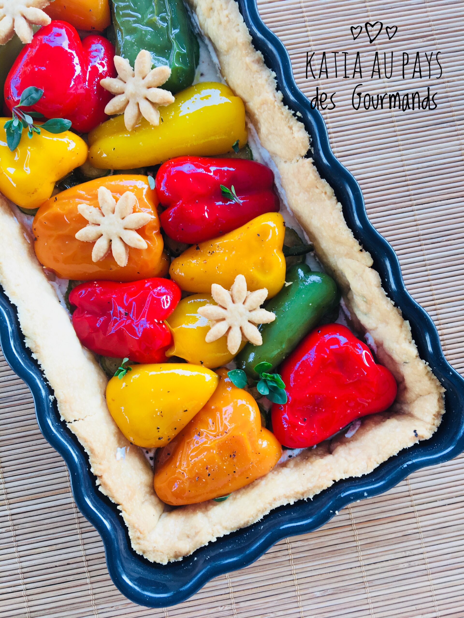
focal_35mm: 29
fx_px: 518
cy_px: 309
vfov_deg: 61.7
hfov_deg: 48.2
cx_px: 232
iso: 25
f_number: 2.2
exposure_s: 1/100
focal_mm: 4.15
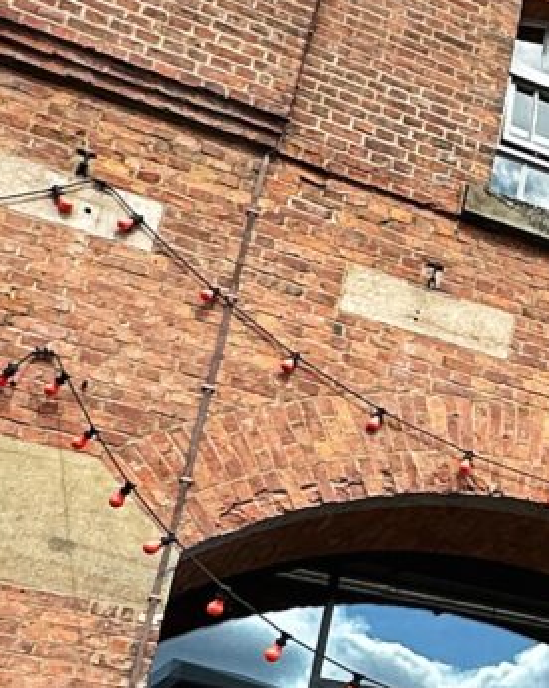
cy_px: 545
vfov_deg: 23.3
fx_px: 1648
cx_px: 1209
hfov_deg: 14.4
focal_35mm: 81
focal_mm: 2.22
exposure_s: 1/988
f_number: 2.2
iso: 40
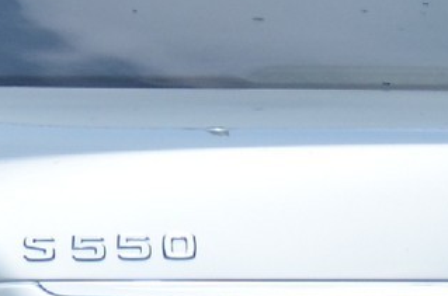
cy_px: 408
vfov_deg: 1.1
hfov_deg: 1.7
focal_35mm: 1235
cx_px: 63
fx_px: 15330
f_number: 6.3
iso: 400
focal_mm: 105
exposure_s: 1/1600
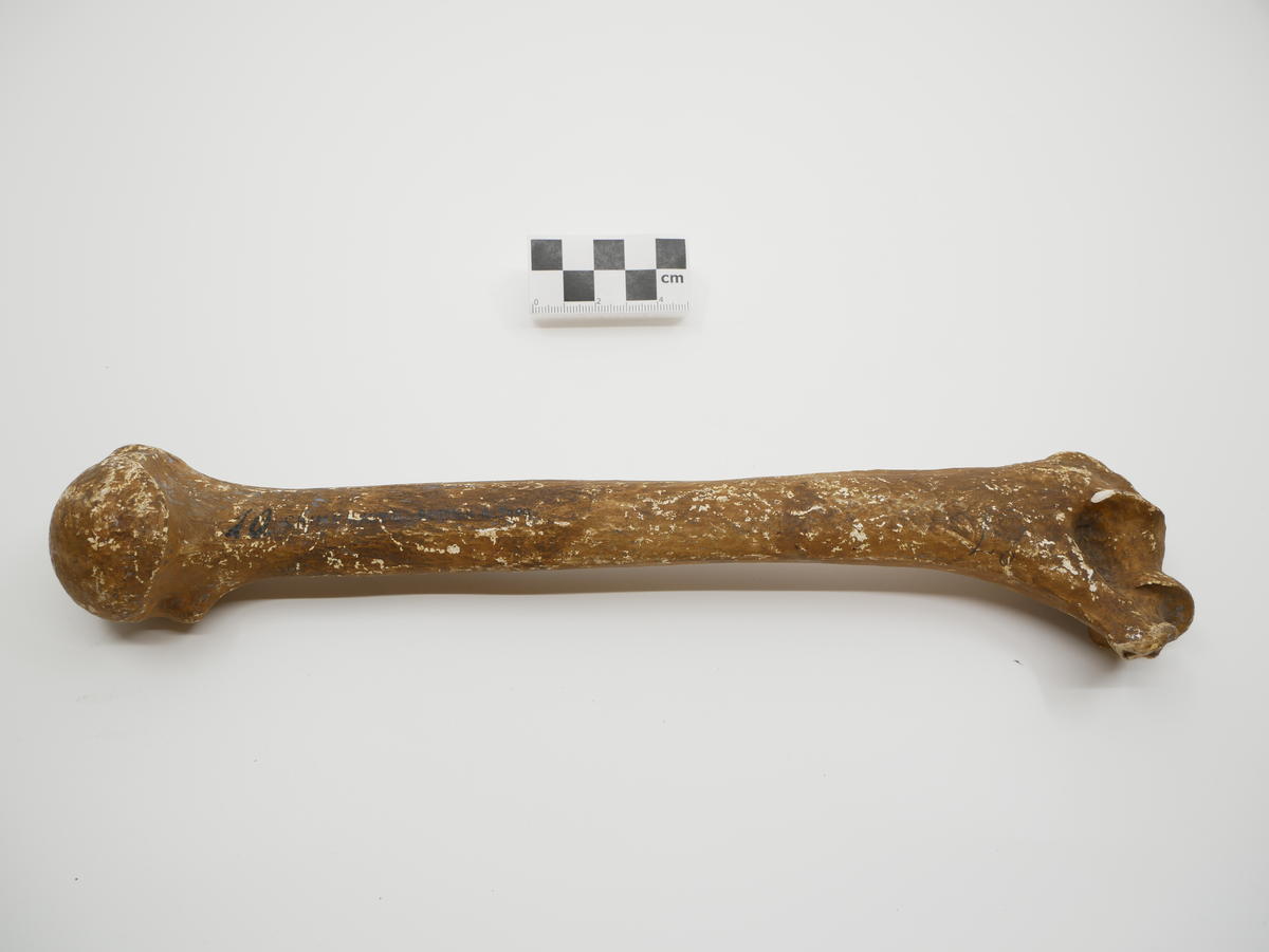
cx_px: 634
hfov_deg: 59.9
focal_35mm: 30
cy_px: 476
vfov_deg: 46.8
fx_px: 1100
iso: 200
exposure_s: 1/40
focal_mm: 15
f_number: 7.1
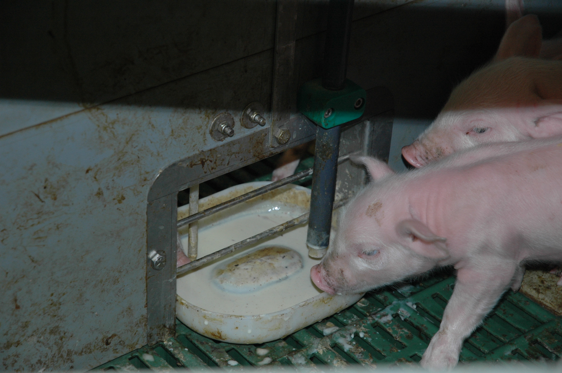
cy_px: 186
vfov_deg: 13.0
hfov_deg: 19.5
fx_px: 1637
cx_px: 281
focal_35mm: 105
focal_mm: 70
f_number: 4.5
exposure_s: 1/60
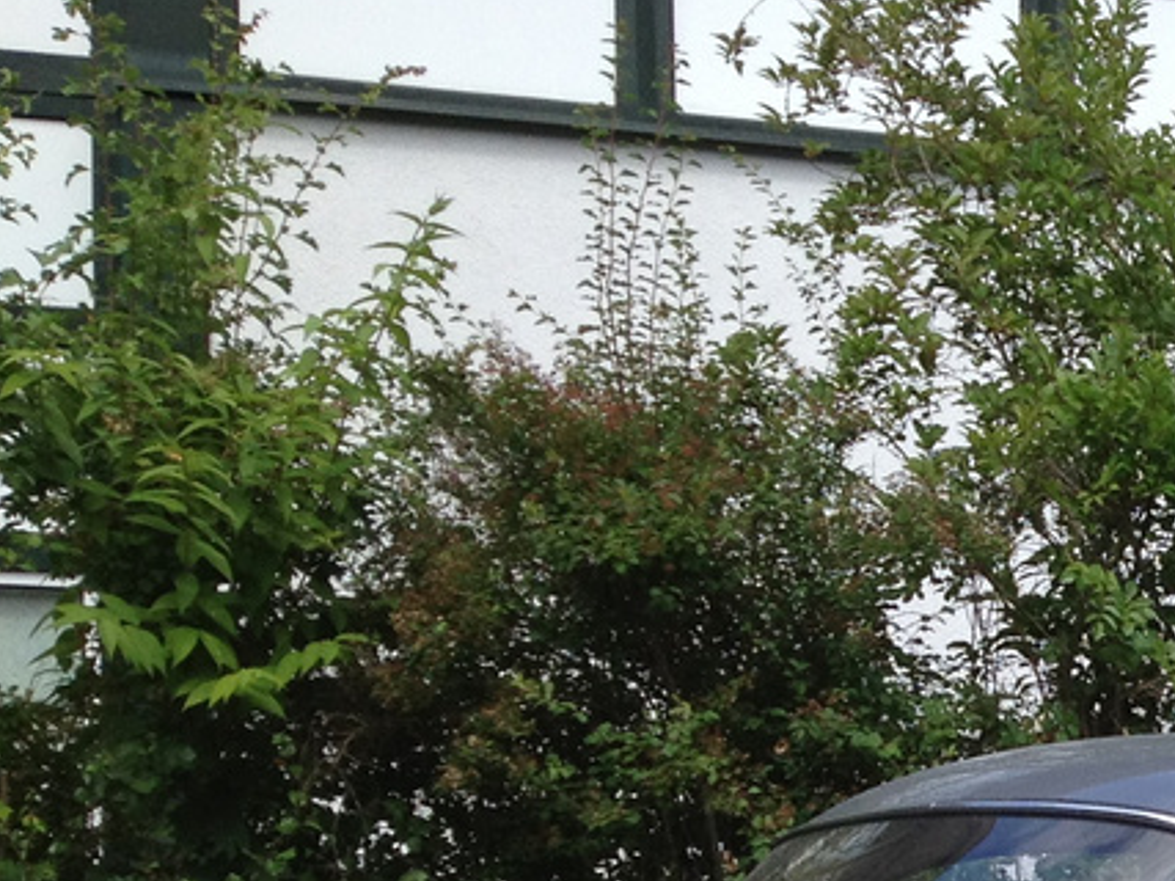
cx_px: 1976
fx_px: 4004
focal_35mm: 118
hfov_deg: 15.0
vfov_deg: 12.2
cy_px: 1140
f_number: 2.4
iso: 50
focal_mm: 4.28
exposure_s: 1/1104
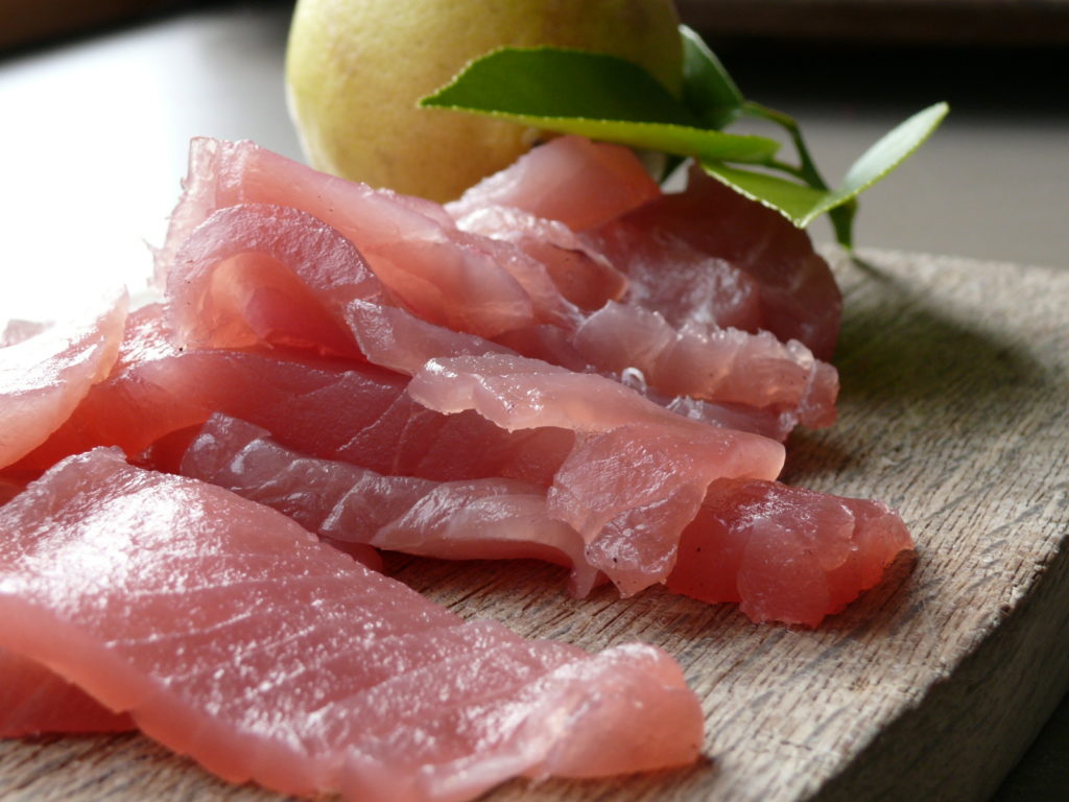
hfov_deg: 26.3
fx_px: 2285
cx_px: 534
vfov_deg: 19.9
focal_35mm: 74
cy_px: 401
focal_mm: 11.2
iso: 100
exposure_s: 1/125
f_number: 4
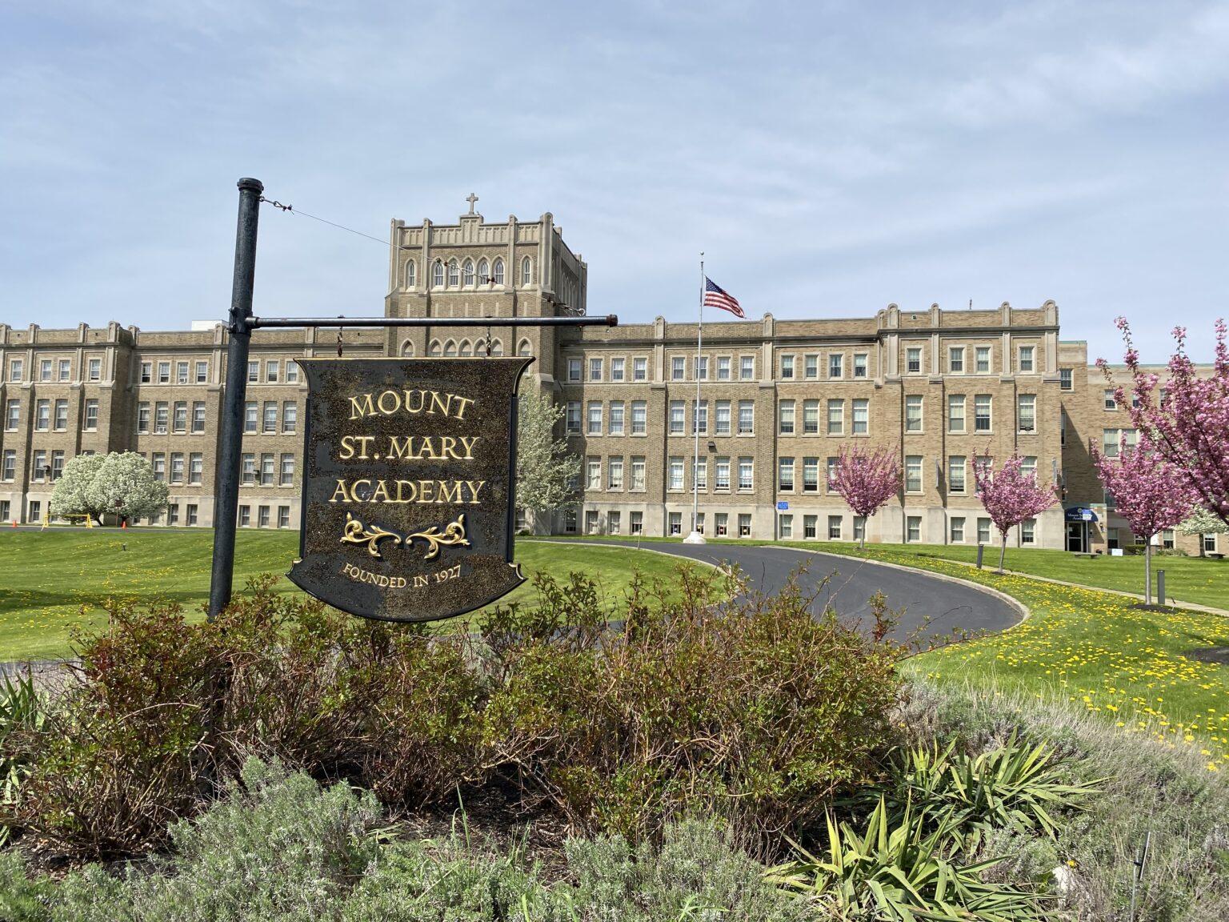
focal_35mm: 26
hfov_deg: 67.3
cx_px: 614
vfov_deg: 53.1
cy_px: 461
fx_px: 923
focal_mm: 4.25
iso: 32
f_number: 1.8
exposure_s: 1/3731
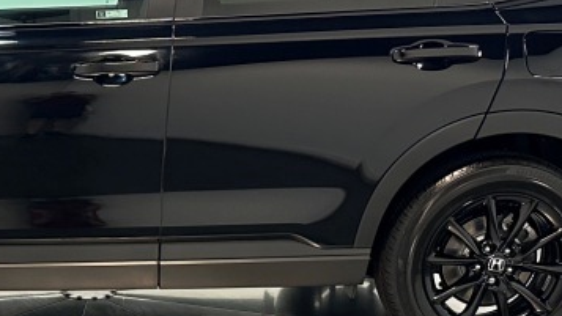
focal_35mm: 75
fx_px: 1118
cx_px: 83
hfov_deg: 27.4
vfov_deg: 15.8
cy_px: 318
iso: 500
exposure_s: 1/60
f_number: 1.78
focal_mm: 6.86
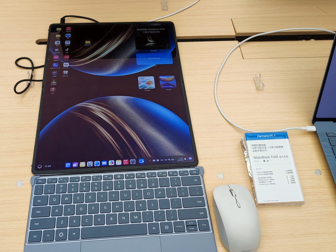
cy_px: 148
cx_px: 147
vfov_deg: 48.0
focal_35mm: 29
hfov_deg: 61.4
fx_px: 282
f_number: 1.85
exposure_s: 1/43
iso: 50
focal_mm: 6.78
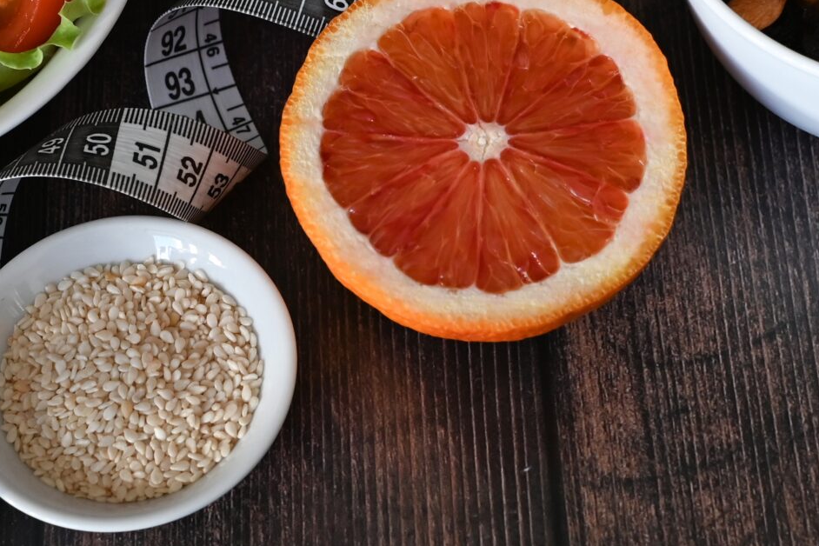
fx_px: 2411
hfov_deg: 19.3
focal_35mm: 106
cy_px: 290
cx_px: 320
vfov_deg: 12.9
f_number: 5.6
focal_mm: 35
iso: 500
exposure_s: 1/160
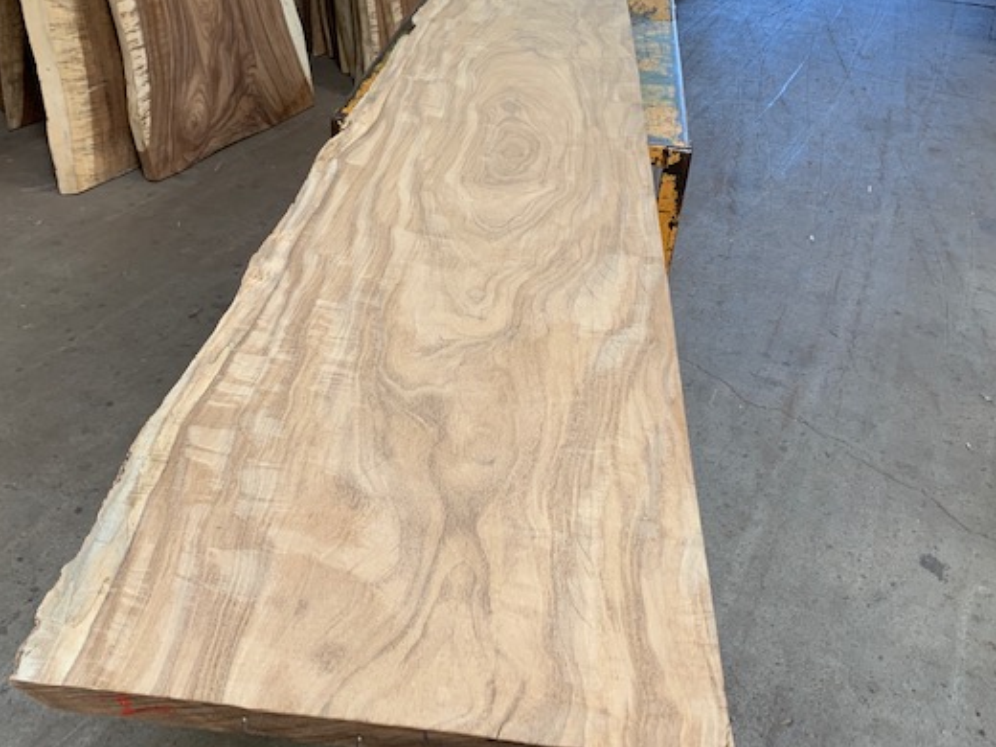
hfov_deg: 56.7
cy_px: 322
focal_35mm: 32
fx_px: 921
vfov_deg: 44.1
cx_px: 444
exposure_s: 1/77
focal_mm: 4.25
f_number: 1.8
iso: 100
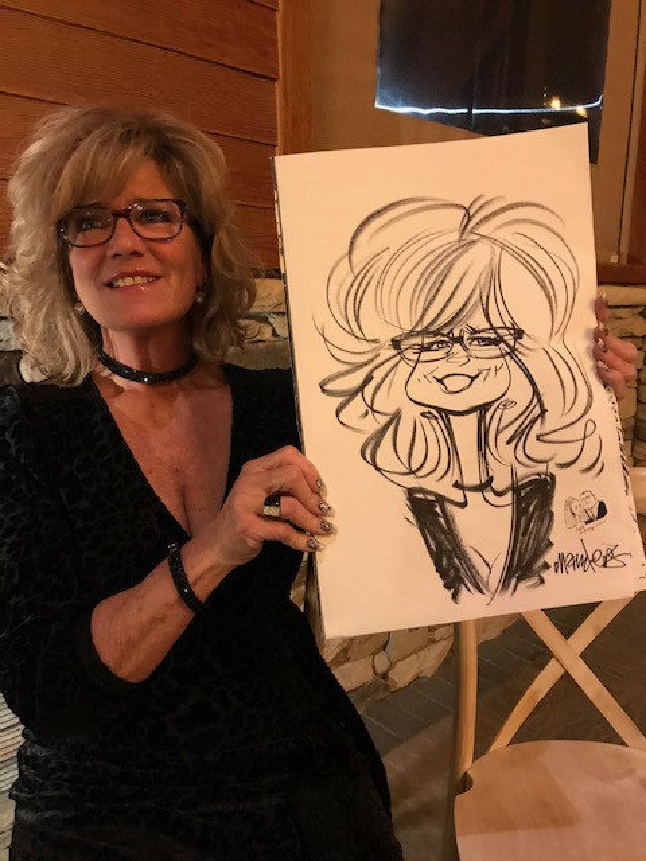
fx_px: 697
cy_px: 430
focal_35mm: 28
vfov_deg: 63.4
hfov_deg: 49.7
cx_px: 323
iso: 125
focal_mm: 3.99
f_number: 1.8
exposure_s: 1/4
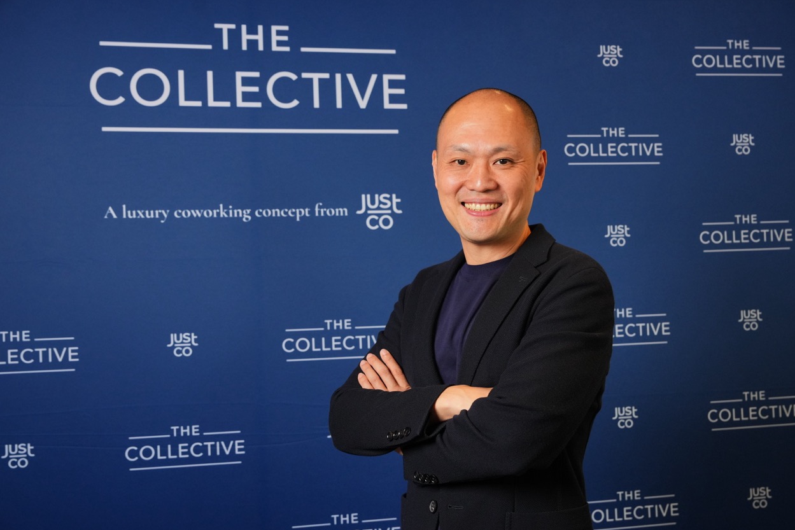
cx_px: 397
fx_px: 928
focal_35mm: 42
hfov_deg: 46.4
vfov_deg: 31.9
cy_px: 266
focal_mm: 41
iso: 1250
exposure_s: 1/200
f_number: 5
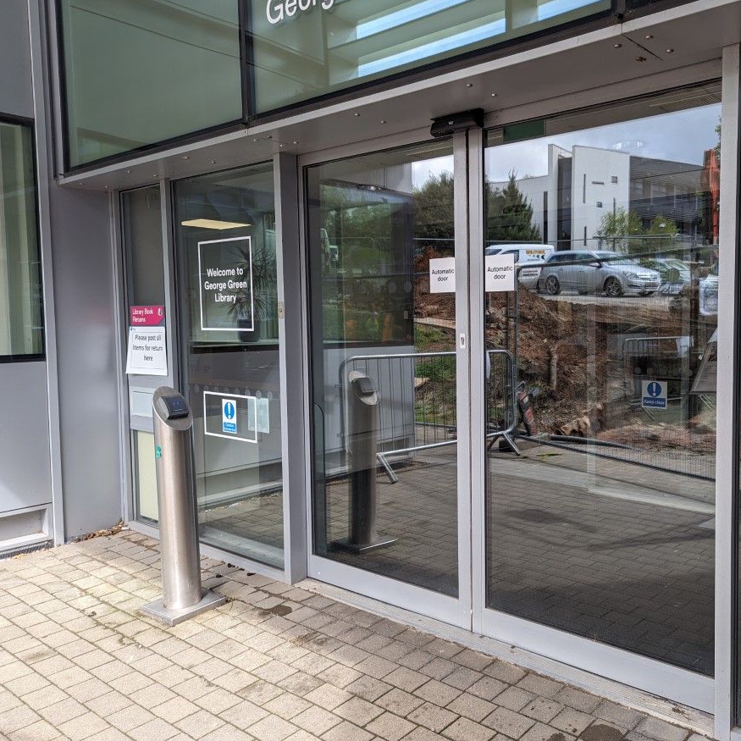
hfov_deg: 54.5
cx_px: 495
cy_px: 369
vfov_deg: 55.6
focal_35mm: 29
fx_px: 702
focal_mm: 6.81
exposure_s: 1/223
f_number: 1.85
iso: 42
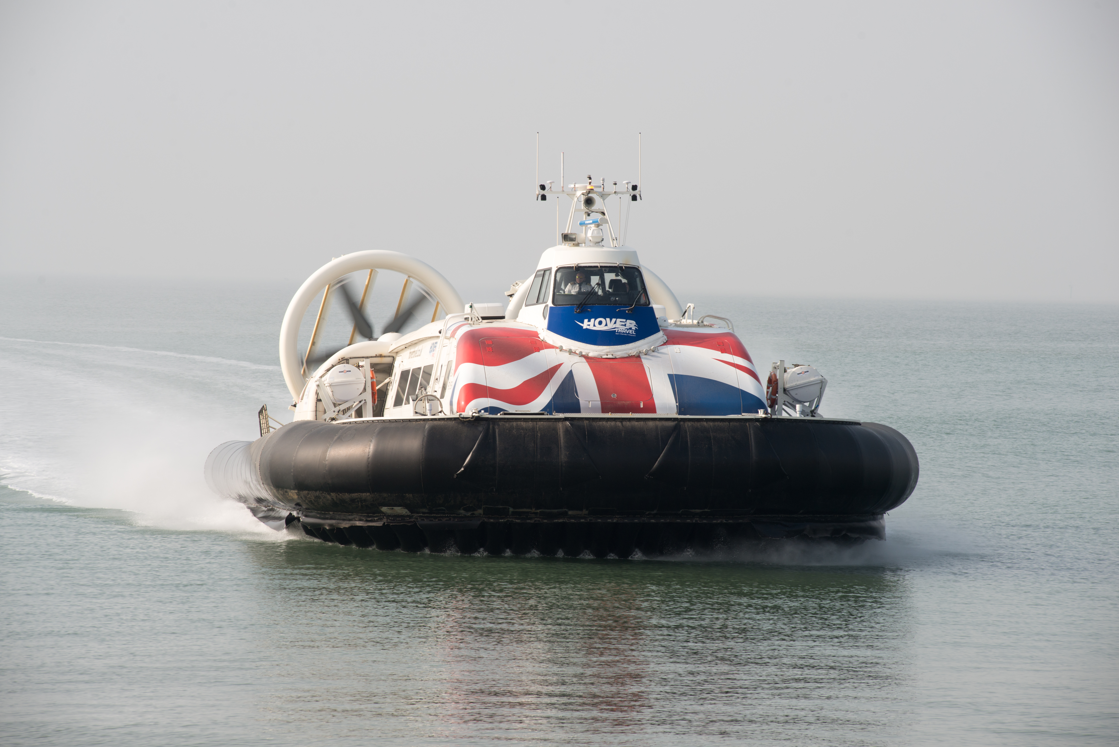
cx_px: 560
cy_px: 374
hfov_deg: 10.3
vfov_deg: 6.9
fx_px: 6218
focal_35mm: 200
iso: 200
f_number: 11
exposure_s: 1/400
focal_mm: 200
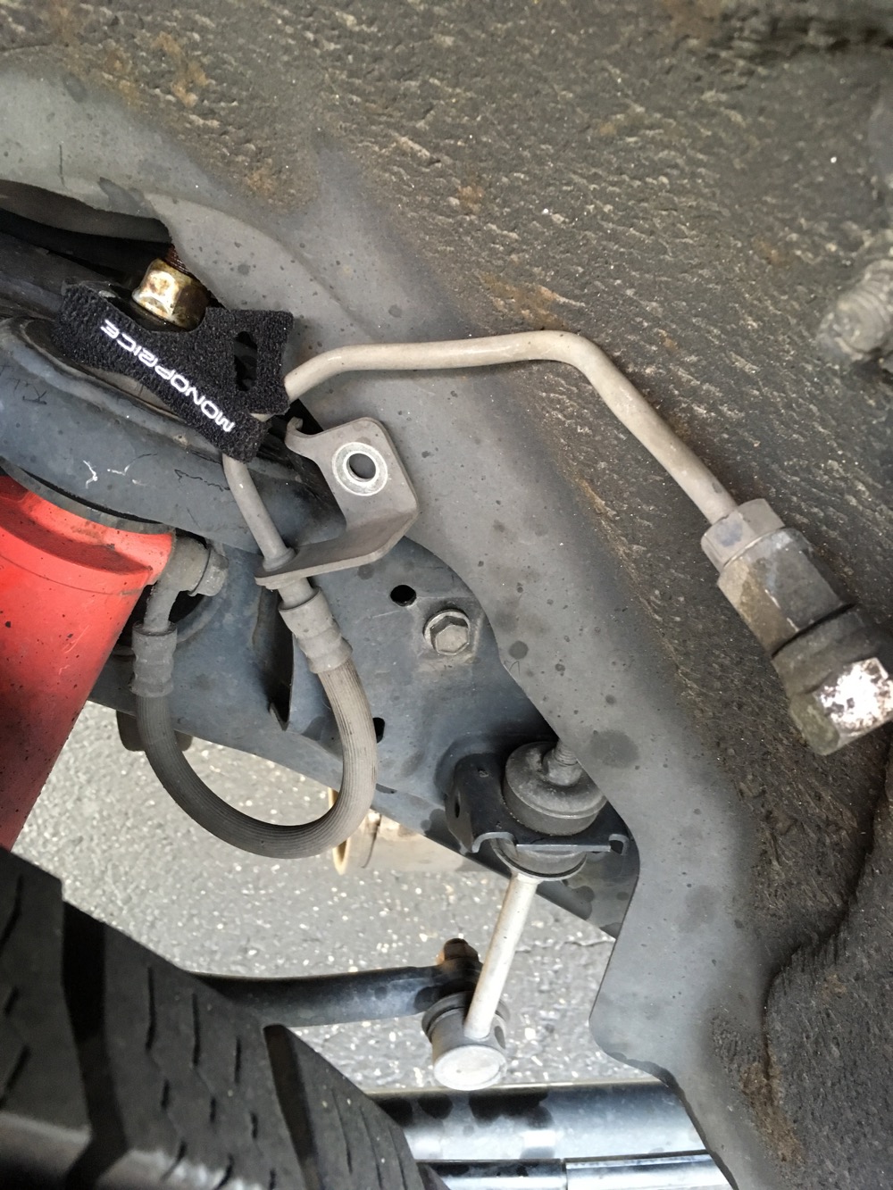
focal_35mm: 29
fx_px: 997
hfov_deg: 48.2
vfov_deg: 61.7
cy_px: 595
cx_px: 446
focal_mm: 4.15
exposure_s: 1/30
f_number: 2.2
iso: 200
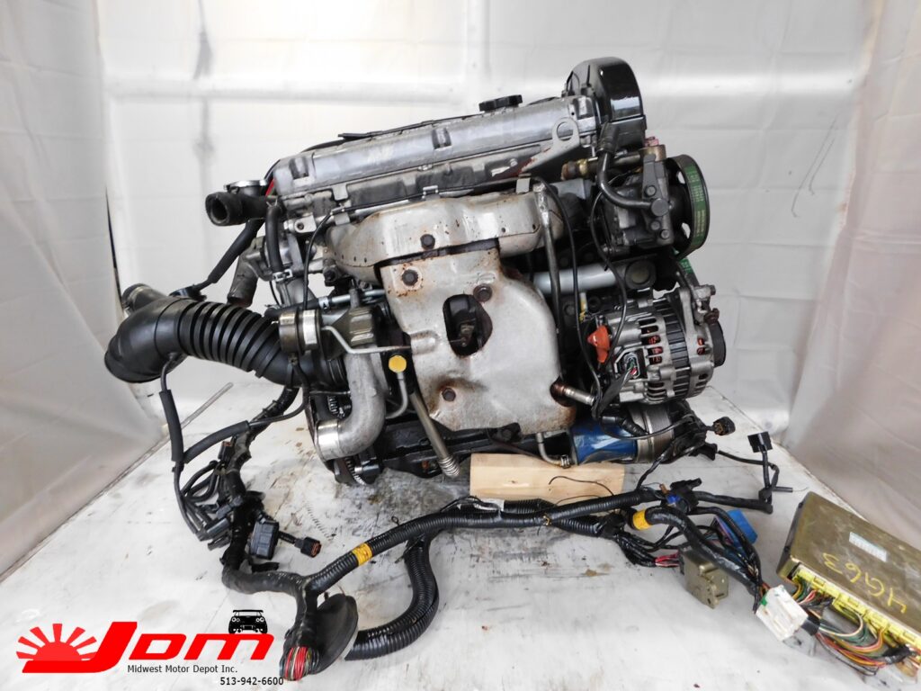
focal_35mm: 23
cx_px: 460
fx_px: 612
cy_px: 346
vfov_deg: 58.9
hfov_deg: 73.9
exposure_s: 1/10
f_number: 3
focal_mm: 4
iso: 400
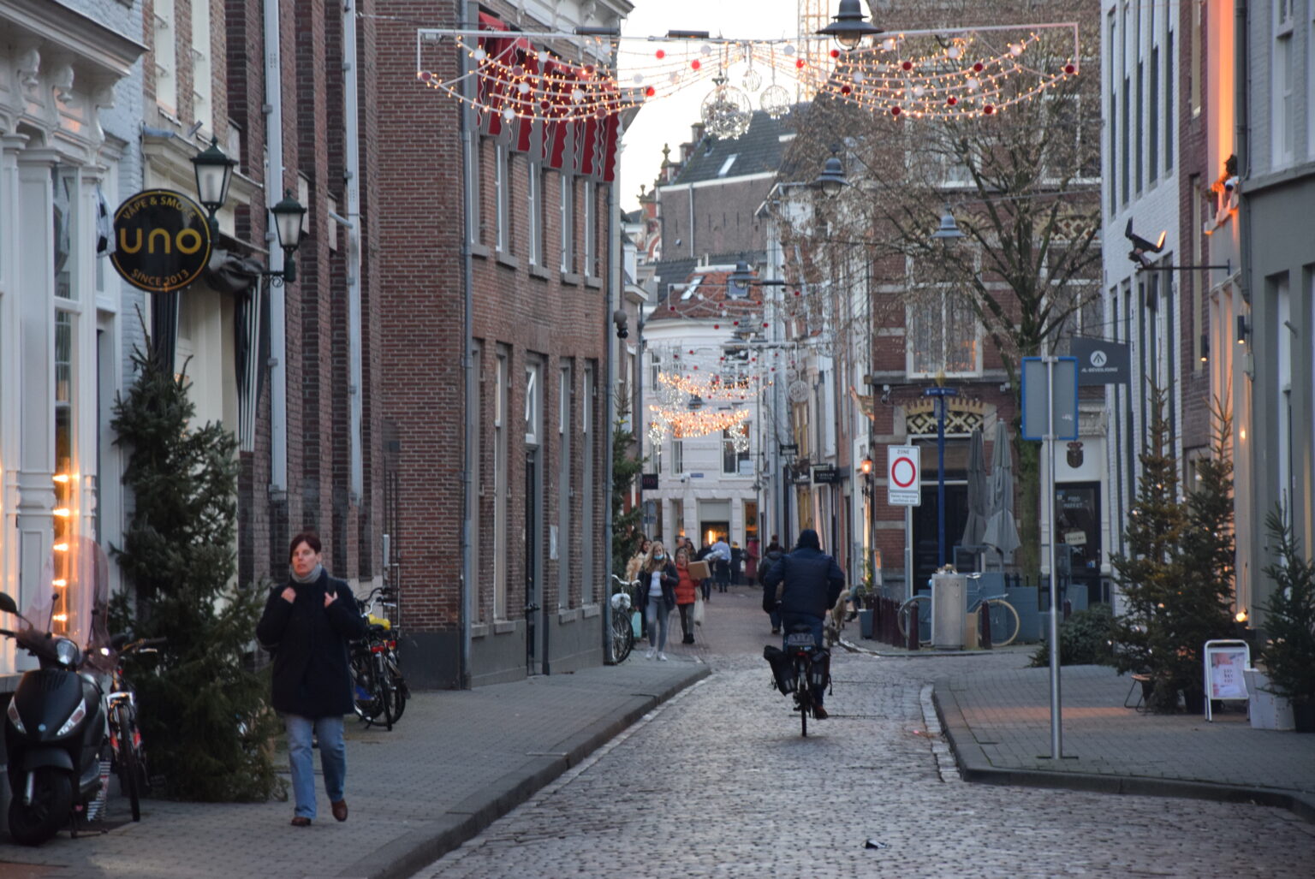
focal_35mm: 158
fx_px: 5758
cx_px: 658
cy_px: 440
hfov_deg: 13.0
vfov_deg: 8.7
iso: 1100
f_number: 5.6
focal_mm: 105
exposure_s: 1/60
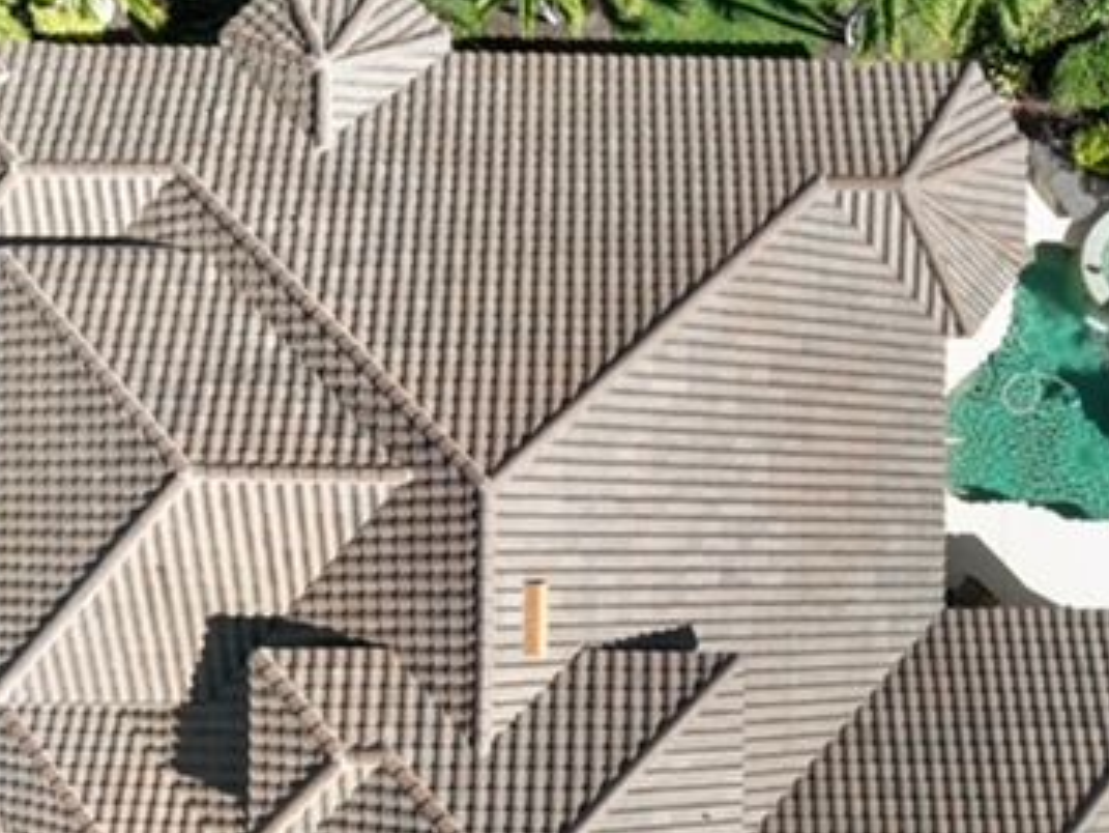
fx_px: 1378
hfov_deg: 43.7
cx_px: 652
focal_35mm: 43
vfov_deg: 33.4
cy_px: 538
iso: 100
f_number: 2.8
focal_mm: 12.29
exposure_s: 1/2000
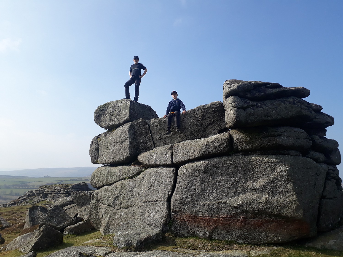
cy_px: 128
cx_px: 172
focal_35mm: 27
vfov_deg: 51.4
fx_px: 268
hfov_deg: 65.3
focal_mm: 3.6
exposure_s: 1/1477
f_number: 1.9
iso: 40
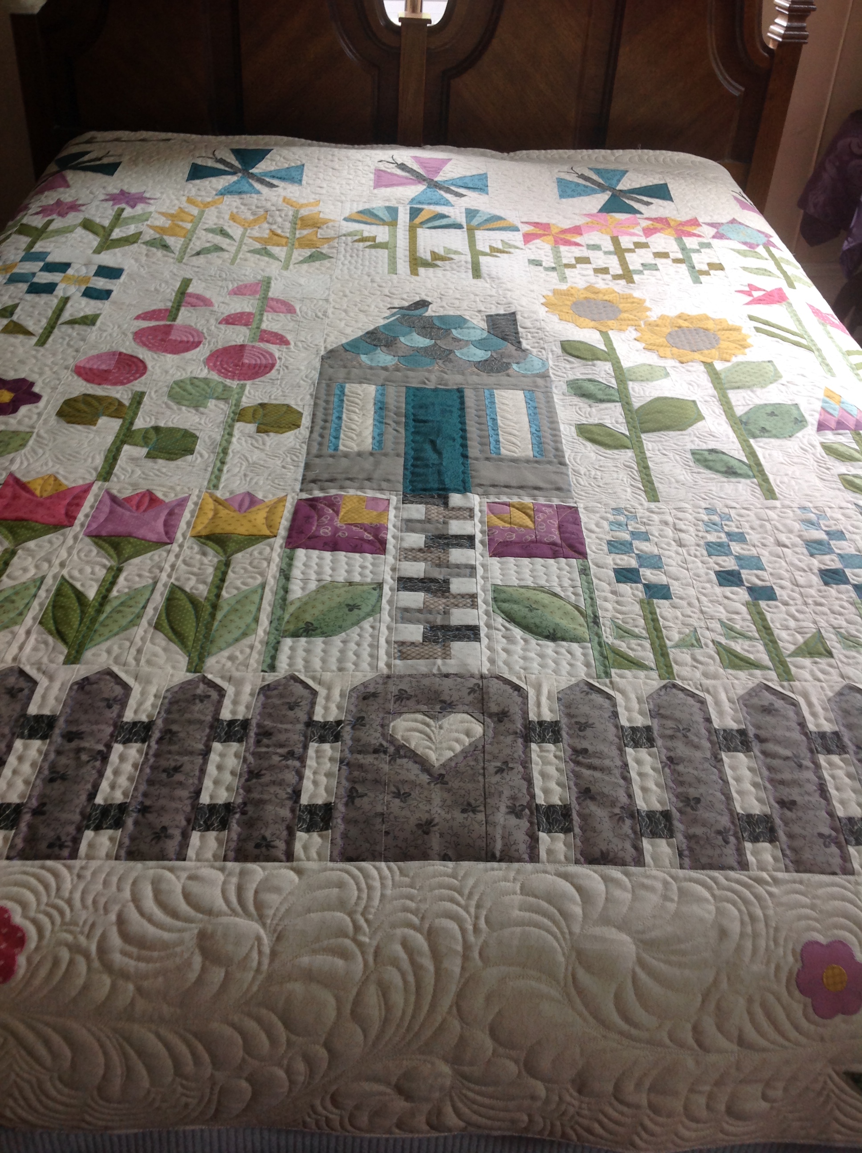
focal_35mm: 35
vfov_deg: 52.7
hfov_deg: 40.6
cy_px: 576
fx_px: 1165
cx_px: 431
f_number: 2.4
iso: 50
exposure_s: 1/20
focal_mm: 4.28
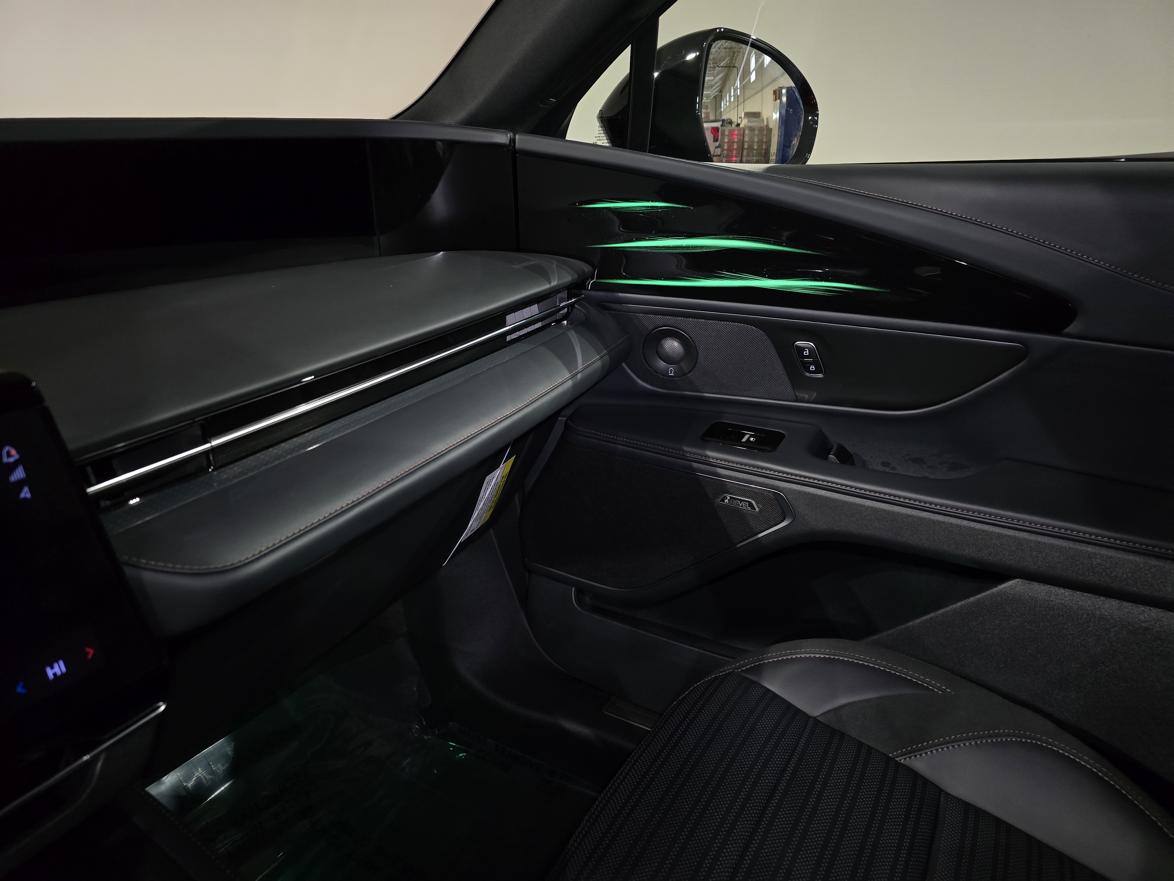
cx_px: 587
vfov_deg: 58.9
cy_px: 440
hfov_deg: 73.9
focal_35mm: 23
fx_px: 780
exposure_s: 1/120
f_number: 1.7
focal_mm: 6.3
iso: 800
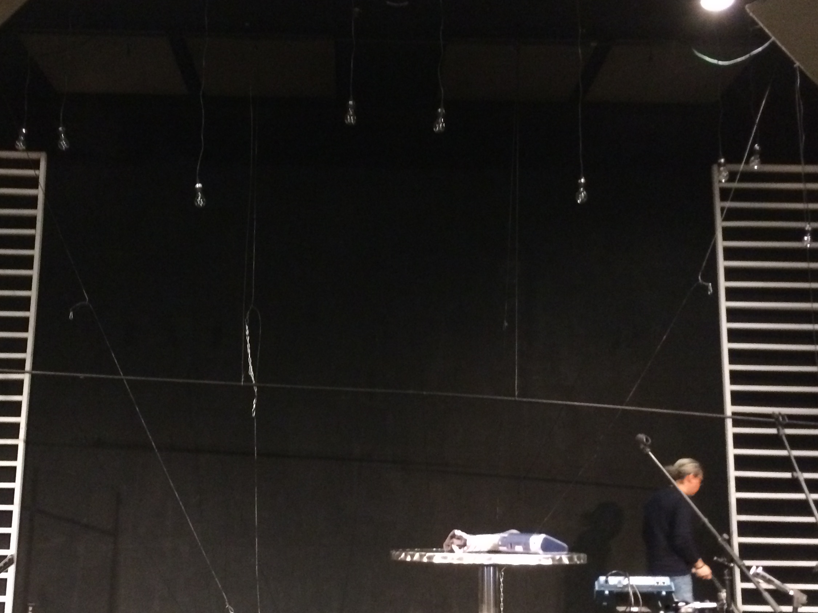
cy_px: 345
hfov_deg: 44.7
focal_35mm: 42
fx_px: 992
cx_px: 372
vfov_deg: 34.3
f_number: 2.2
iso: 400
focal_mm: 4.15
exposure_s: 1/15
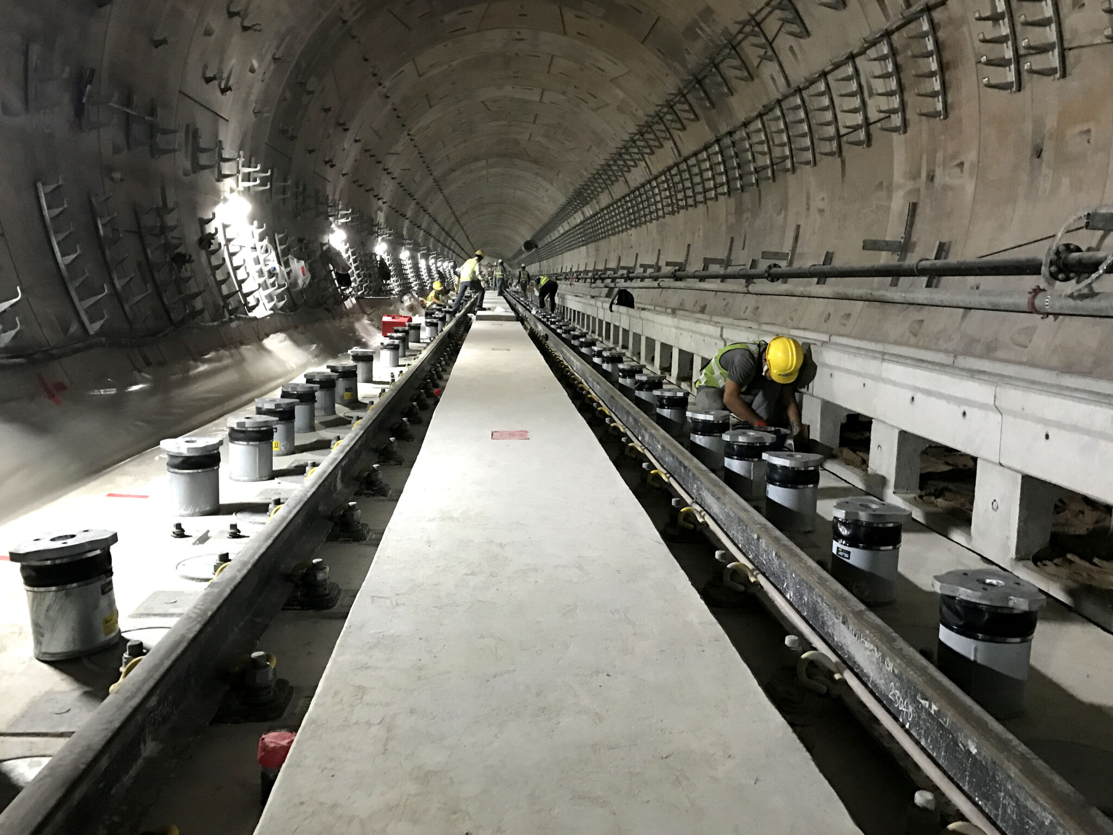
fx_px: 900
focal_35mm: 28
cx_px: 556
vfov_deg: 49.7
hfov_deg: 63.4
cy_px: 418
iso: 100
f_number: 1.8
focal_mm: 3.99
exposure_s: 1/8
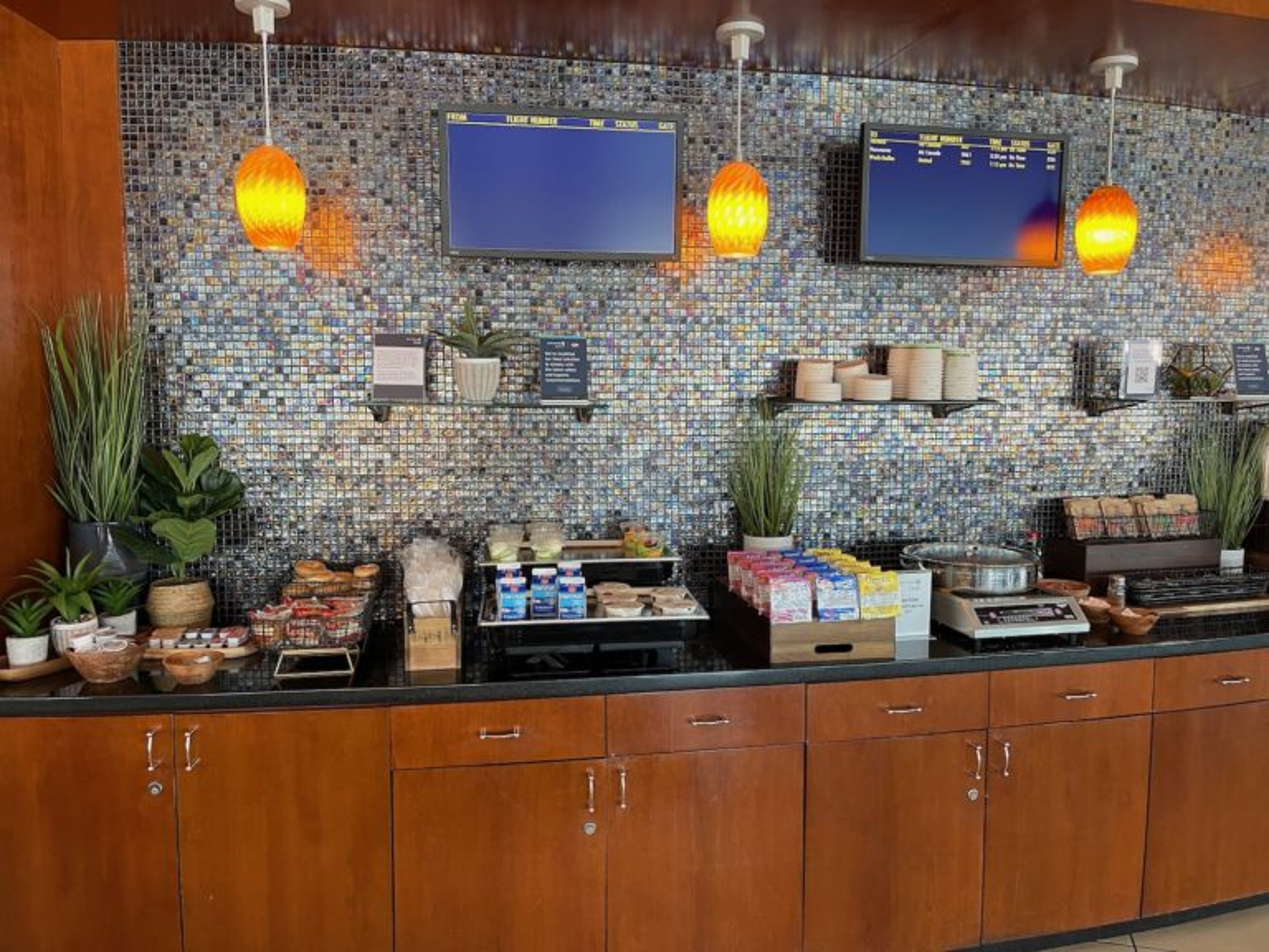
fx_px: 953
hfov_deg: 67.3
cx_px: 634
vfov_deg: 53.1
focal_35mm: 26
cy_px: 476
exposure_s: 1/60
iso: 100
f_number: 1.6
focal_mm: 5.1
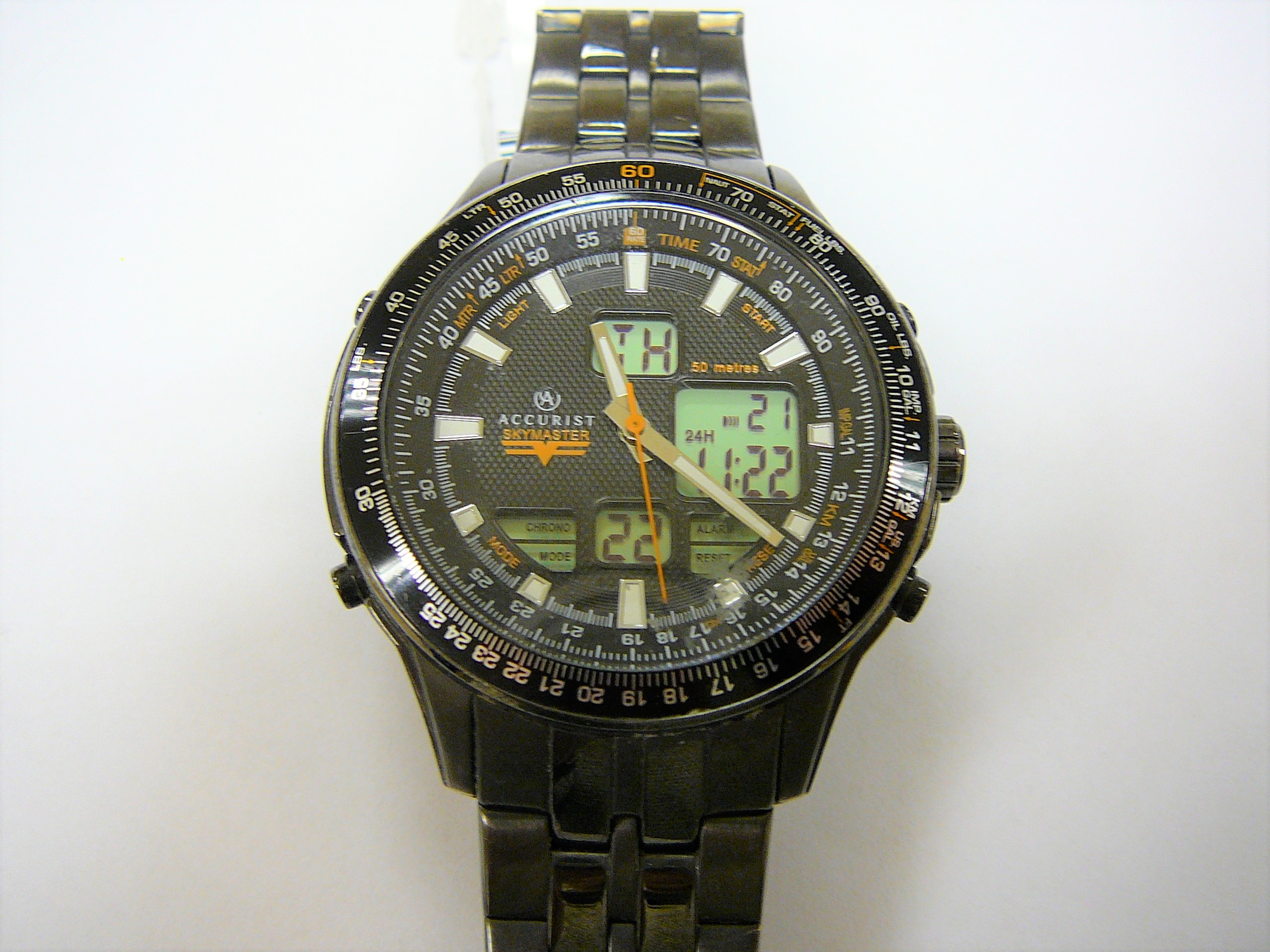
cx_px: 635
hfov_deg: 52.6
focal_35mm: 35
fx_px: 1284
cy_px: 476
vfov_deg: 40.7
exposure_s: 1/25
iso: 125
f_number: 2.8
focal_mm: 5.2
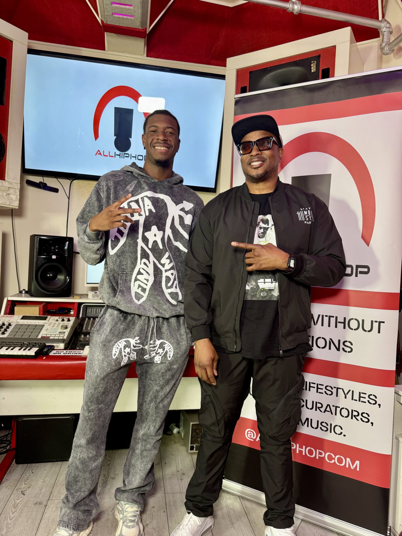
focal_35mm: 24
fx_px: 372
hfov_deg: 56.8
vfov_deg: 71.6
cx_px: 201
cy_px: 268
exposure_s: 1/60
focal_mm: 6.76
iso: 125
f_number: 1.78
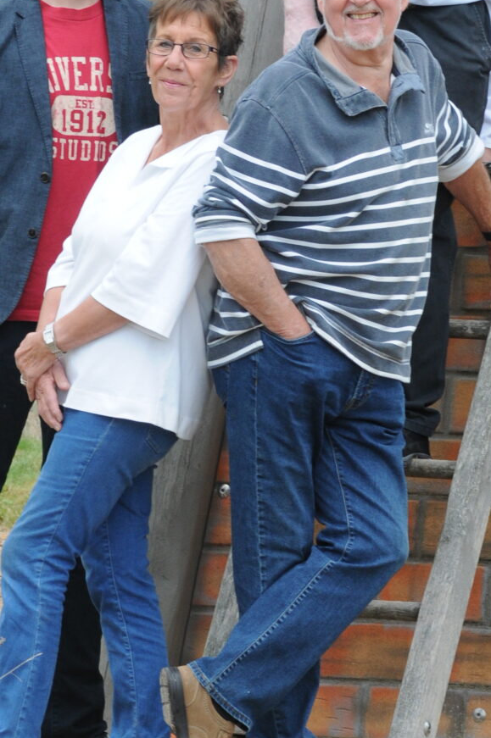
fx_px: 8670
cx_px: 332
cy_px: 14
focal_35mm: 423
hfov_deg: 3.2
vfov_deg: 4.9
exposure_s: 1/250
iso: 400
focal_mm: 120
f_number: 8
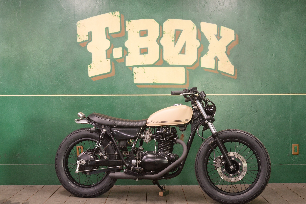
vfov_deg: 22.6
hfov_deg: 33.4
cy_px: 102
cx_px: 153
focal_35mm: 60
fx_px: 510
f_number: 29
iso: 2500
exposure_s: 1/2
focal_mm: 60
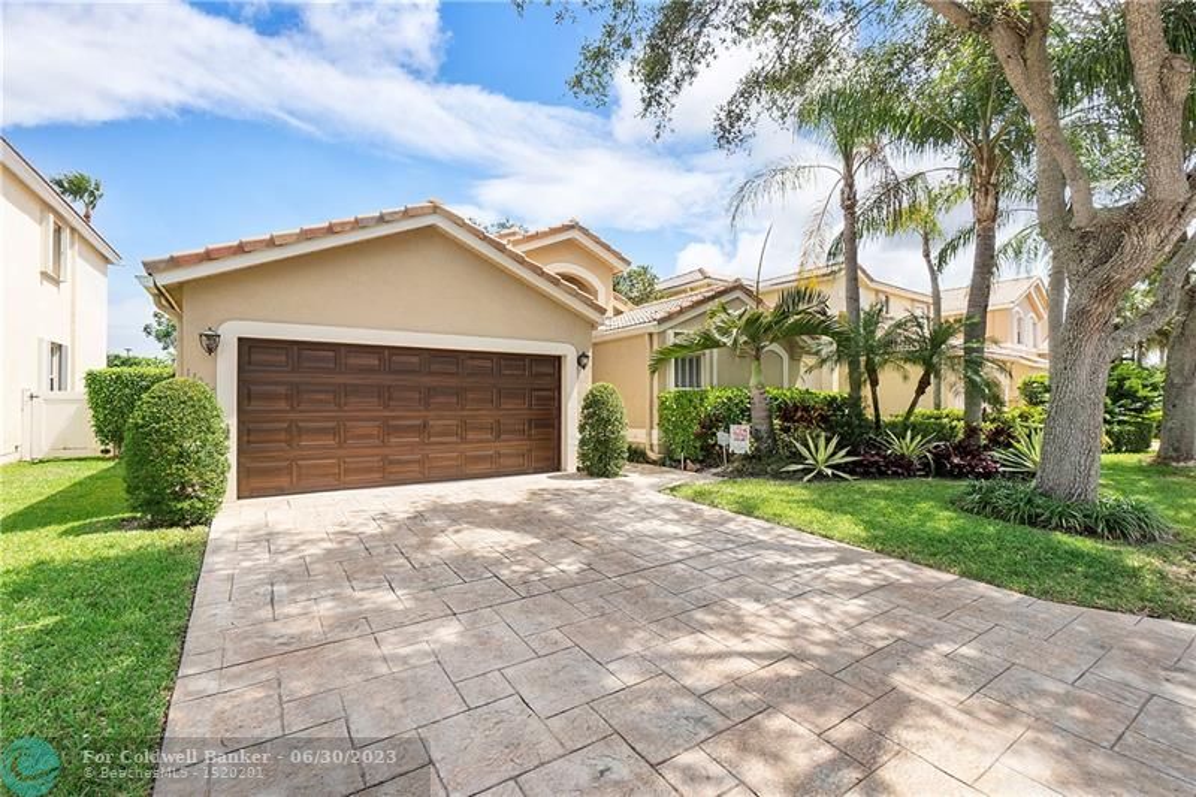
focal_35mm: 15
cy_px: 398
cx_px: 598
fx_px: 498
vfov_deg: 77.3
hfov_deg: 100.4
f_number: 10
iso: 200
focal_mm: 10
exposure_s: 1/200
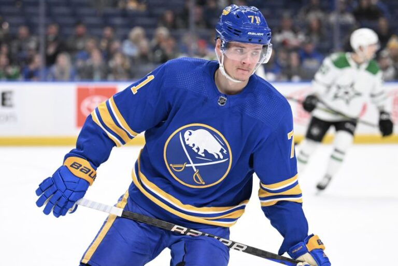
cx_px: 199
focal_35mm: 120
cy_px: 133
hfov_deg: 17.1
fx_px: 1327
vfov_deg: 11.4
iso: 4000
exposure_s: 1/1600
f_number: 3.5
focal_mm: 120
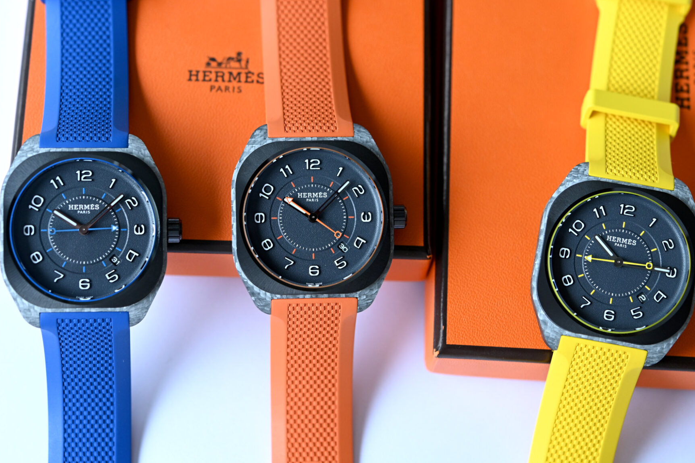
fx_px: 1371
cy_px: 228
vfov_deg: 19.2
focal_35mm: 71
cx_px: 348
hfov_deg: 28.5
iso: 400
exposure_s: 1/15
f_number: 5.6
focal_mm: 60
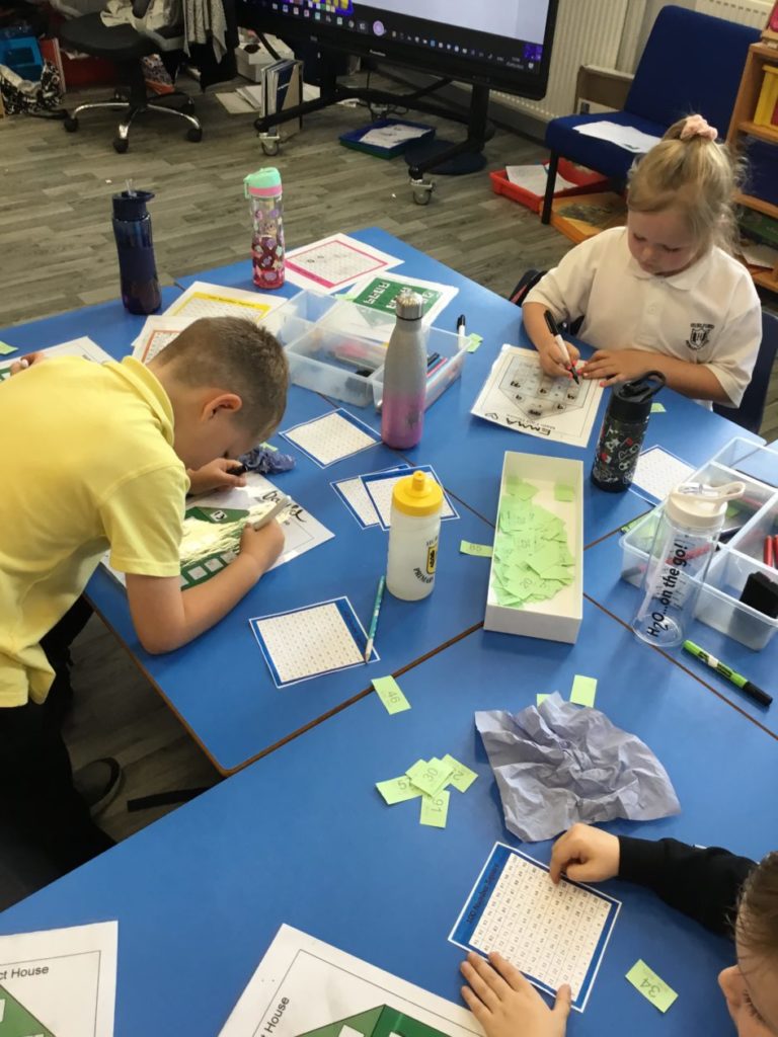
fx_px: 929
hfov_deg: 45.4
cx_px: 389
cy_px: 518
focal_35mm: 31
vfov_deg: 58.4
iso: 32
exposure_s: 1/33
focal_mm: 3.3
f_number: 2.4
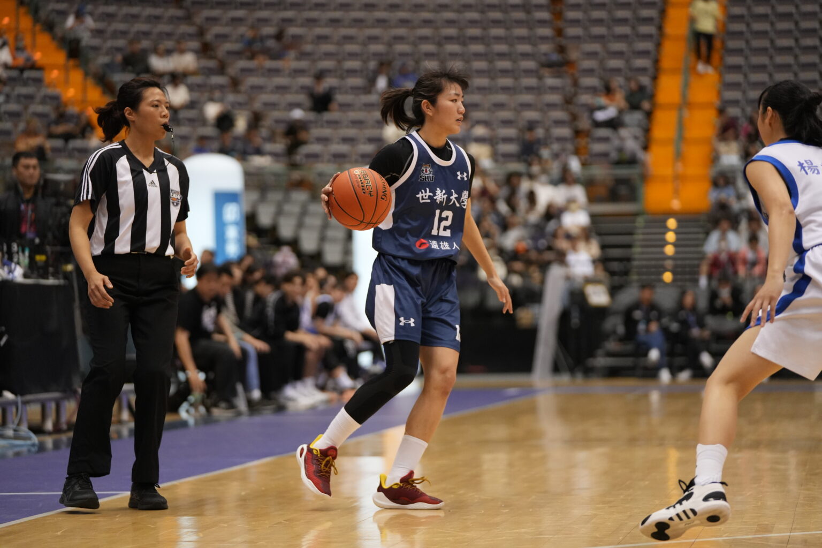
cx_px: 411
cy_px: 274
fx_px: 3014
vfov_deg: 10.4
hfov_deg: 15.5
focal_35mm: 132
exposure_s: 1/1250
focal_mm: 132
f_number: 2.8
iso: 4000
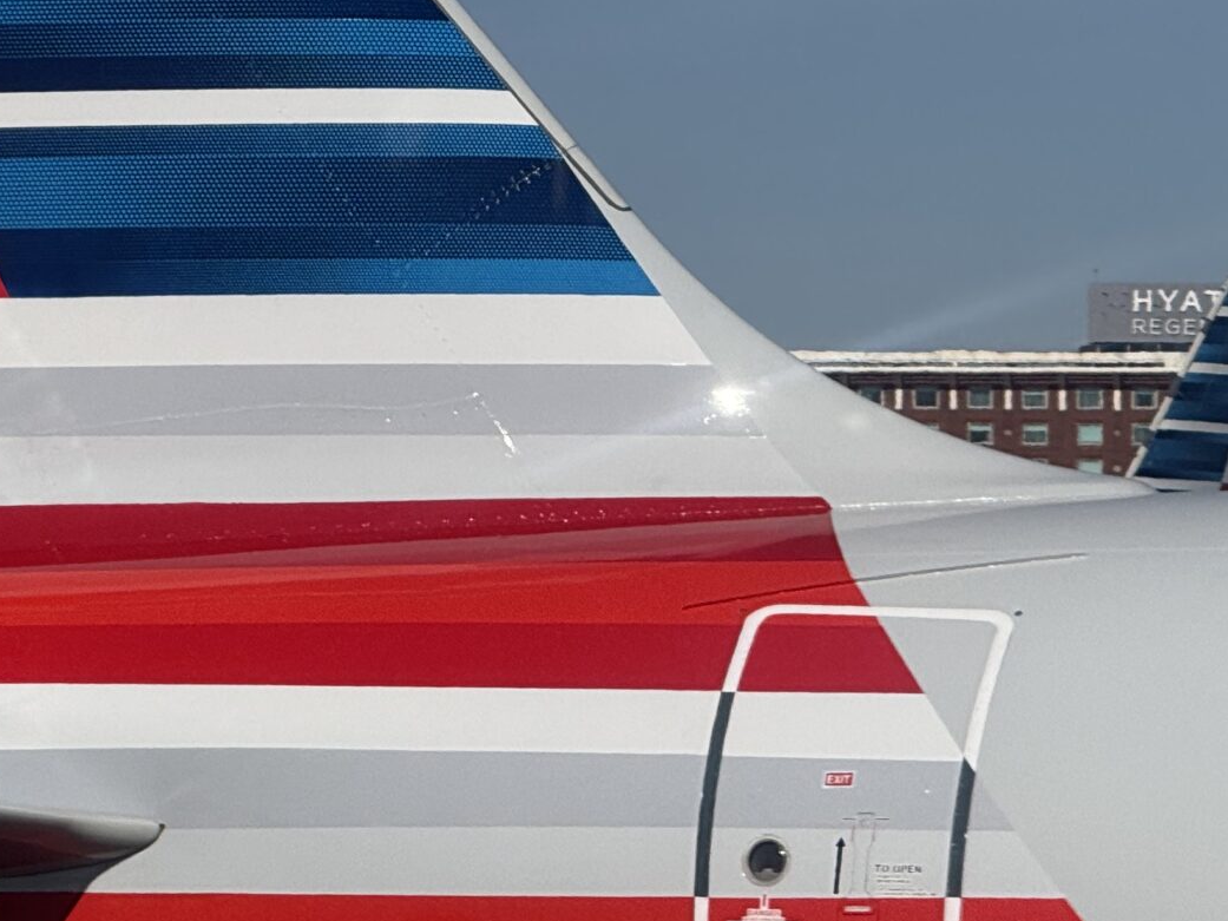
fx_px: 10466
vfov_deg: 5.0
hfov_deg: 6.7
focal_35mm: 295
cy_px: 52
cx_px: 2
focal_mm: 15.66
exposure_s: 1/4651
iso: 64
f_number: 2.8
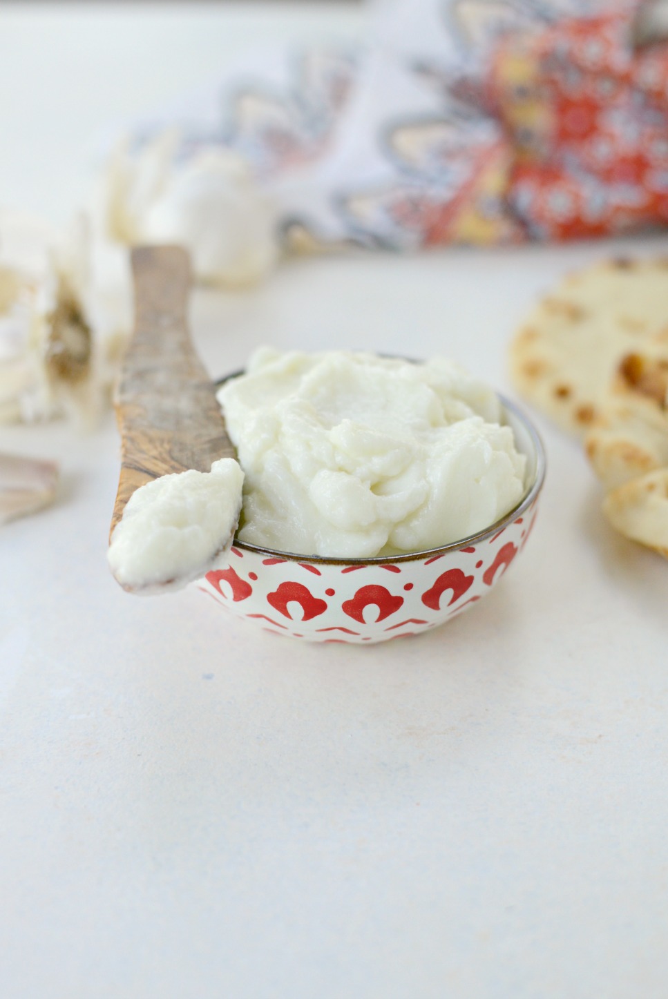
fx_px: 1389
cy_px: 500
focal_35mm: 50
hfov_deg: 27.0
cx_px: 334
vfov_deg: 39.6
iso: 1250
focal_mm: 50
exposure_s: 1/800
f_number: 3.2
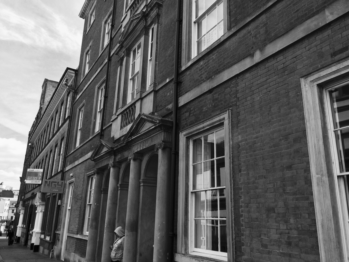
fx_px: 292
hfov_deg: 61.7
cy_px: 131
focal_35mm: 29
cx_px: 174
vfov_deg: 48.2
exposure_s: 1/733
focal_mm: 4.15
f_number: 2.2
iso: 32
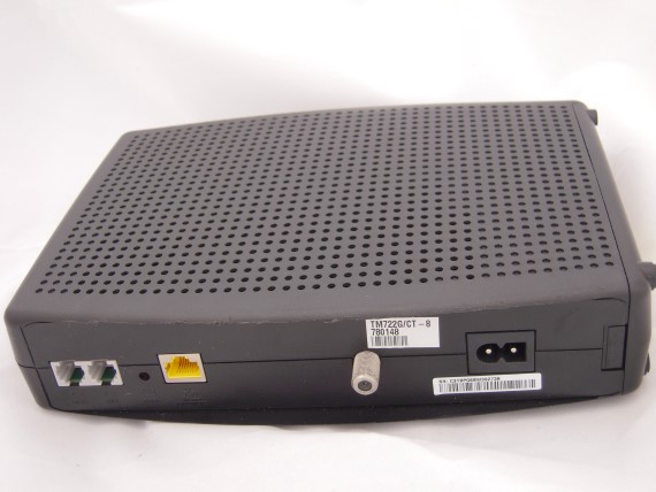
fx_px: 948
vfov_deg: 29.1
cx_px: 328
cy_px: 246
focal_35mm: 50
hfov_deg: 38.2
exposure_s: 1/125
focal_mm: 8.9
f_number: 3.5
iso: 100
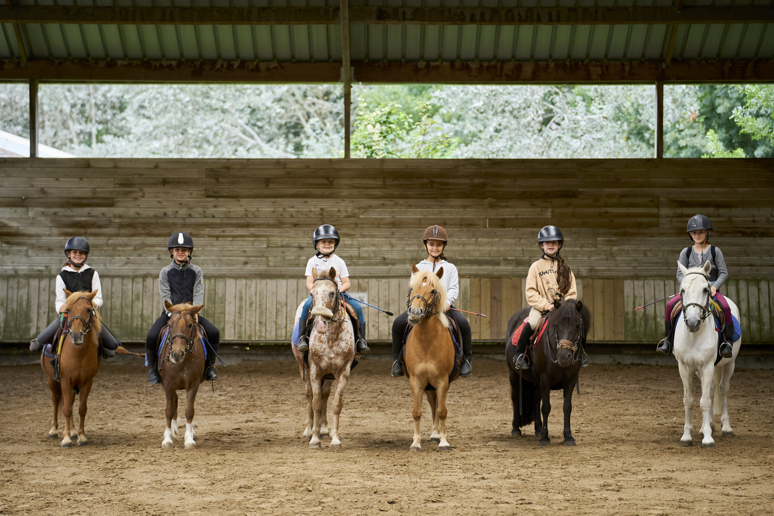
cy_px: 258
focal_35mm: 102
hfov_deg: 20.0
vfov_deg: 13.4
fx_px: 2193
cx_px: 387
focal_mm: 102
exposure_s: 1/1600
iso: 1600
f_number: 2.8
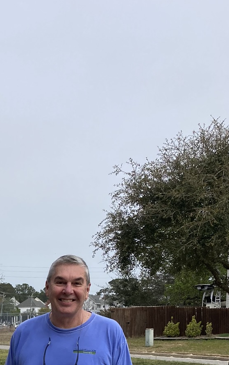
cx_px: -58
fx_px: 679
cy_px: 403
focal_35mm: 68
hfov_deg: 18.0
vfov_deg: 27.6
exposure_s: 1/1245
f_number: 1.8
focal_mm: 3.99
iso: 20
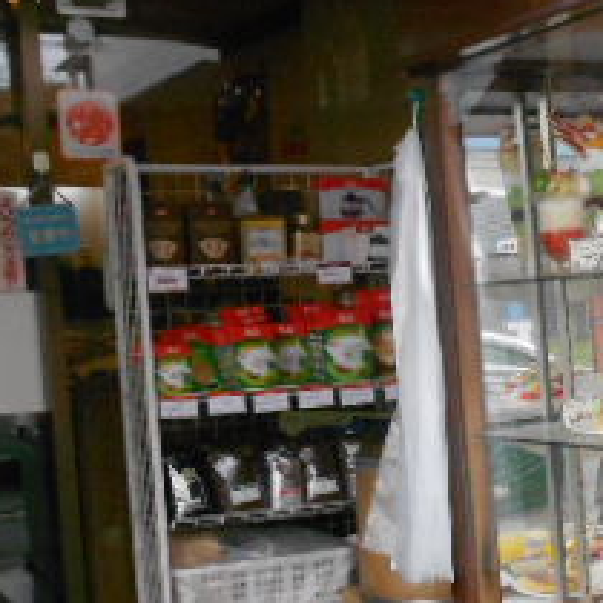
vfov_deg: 24.4
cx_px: 586
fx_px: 1380
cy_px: 445
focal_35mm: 70
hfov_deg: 23.7
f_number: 3.2
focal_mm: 4.6
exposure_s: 1/320
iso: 400
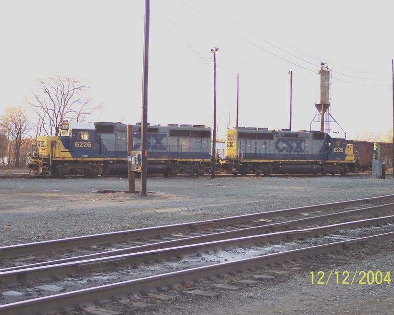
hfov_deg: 34.7
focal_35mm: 54
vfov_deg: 28.1
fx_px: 630
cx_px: 199
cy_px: 158
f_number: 3.4
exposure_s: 1/90
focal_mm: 10.7
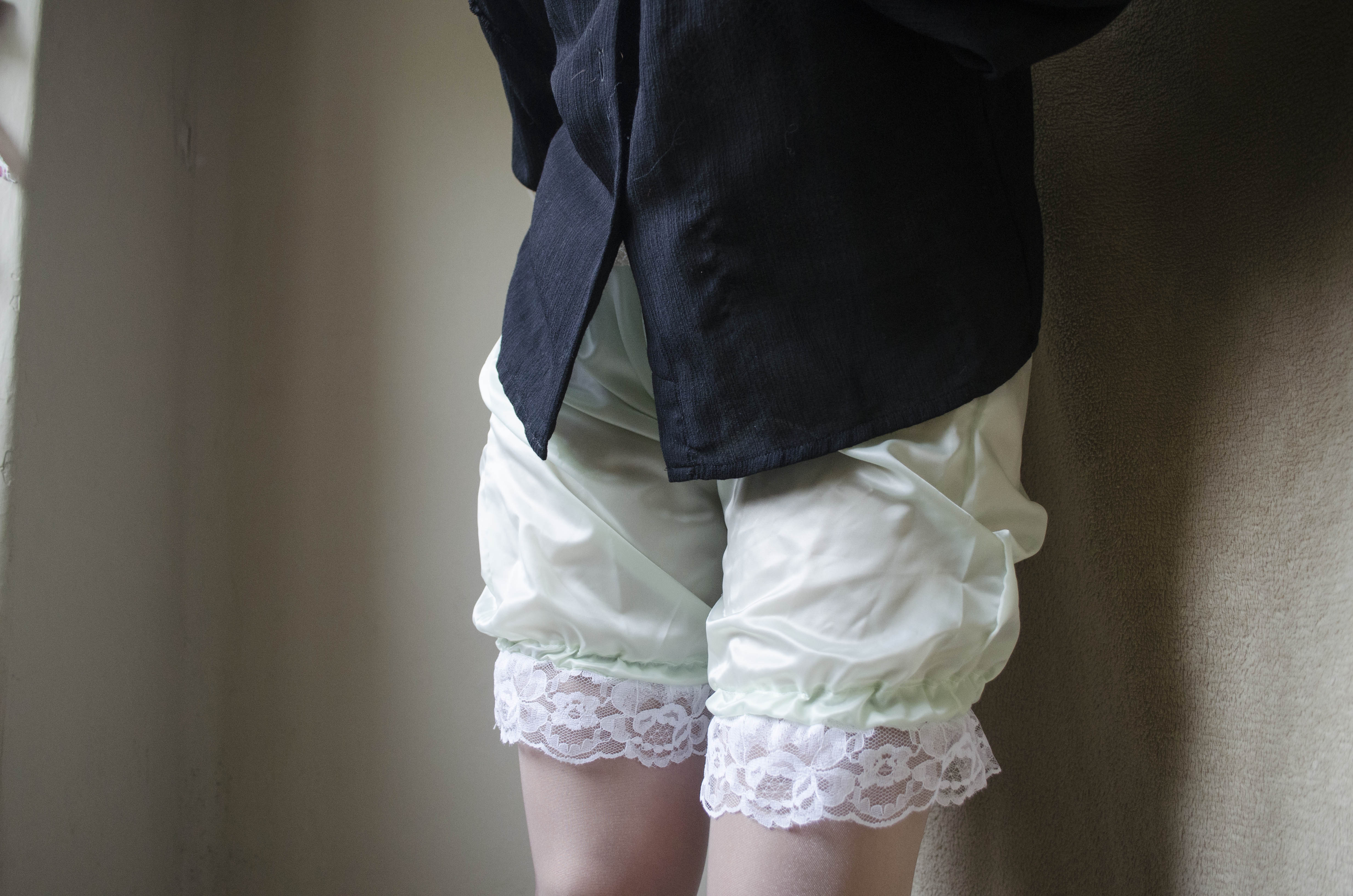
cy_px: 448
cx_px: 676
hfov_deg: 62.0
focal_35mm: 30
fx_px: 1125
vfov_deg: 43.4
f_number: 4.5
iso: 800
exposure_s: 1/80
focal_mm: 20
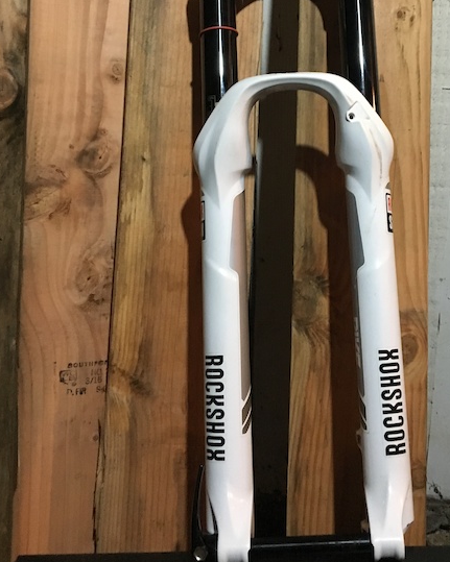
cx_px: 301
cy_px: 177
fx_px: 699
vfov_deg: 43.1
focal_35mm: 42
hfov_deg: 35.3
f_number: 2.2
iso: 250
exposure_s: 1/15
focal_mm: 4.15
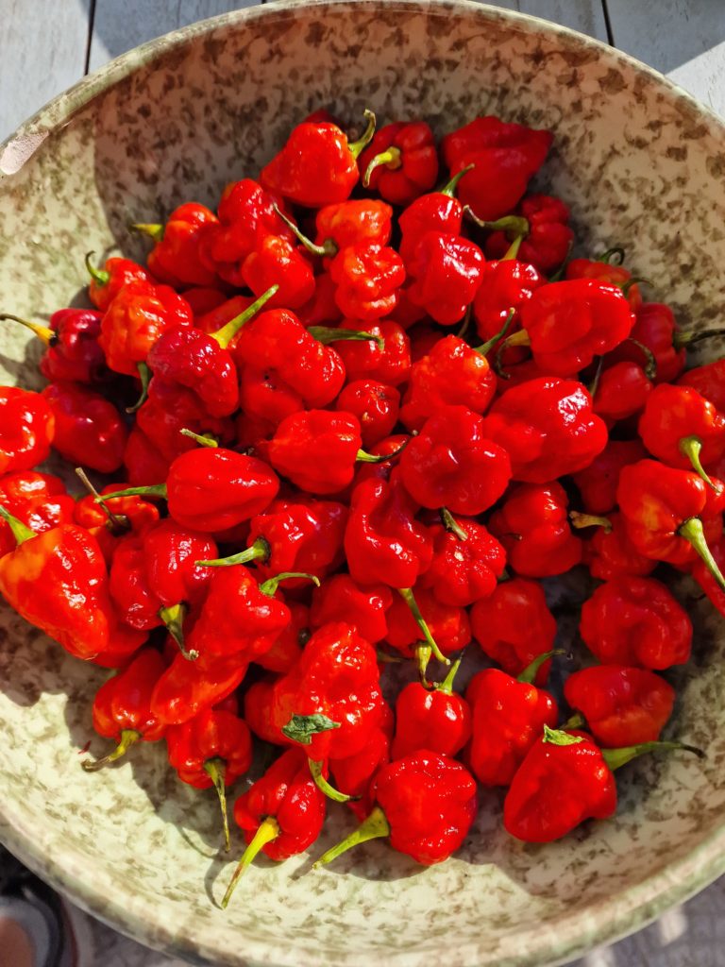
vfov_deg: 73.9
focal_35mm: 23
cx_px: 362
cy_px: 484
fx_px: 642
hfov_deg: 58.9
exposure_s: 1/944
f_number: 1.8
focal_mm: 6.4
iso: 50
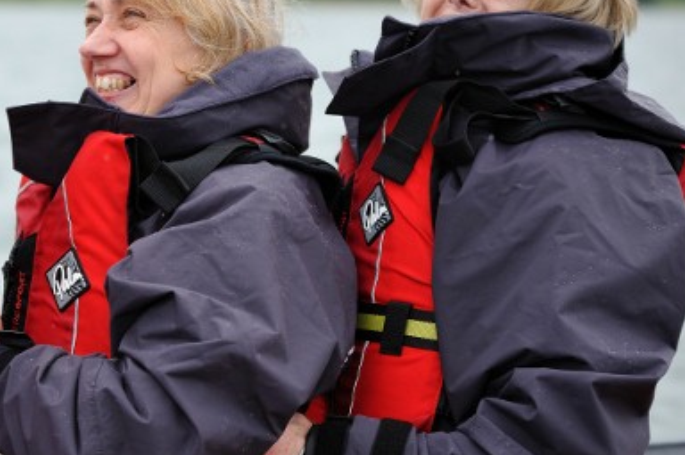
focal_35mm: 146
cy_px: 234
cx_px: 107
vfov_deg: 9.4
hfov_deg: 14.0
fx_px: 2775
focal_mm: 70
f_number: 2.8
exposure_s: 1/1600
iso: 400
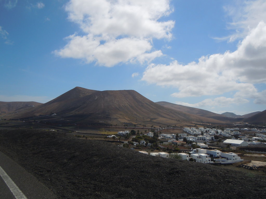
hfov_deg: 60.0
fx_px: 231
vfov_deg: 46.8
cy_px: 100
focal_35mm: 30
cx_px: 133
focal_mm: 5.4
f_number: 7
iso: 100
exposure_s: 1/640
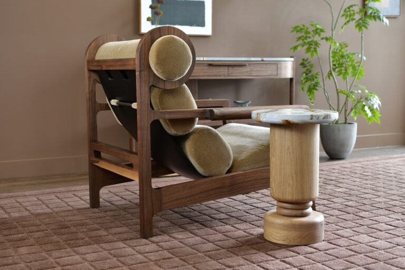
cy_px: 135
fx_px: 585
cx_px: 202
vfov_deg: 26.0
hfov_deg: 38.2
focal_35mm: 52
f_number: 4.5
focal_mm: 35
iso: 160
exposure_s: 1/20
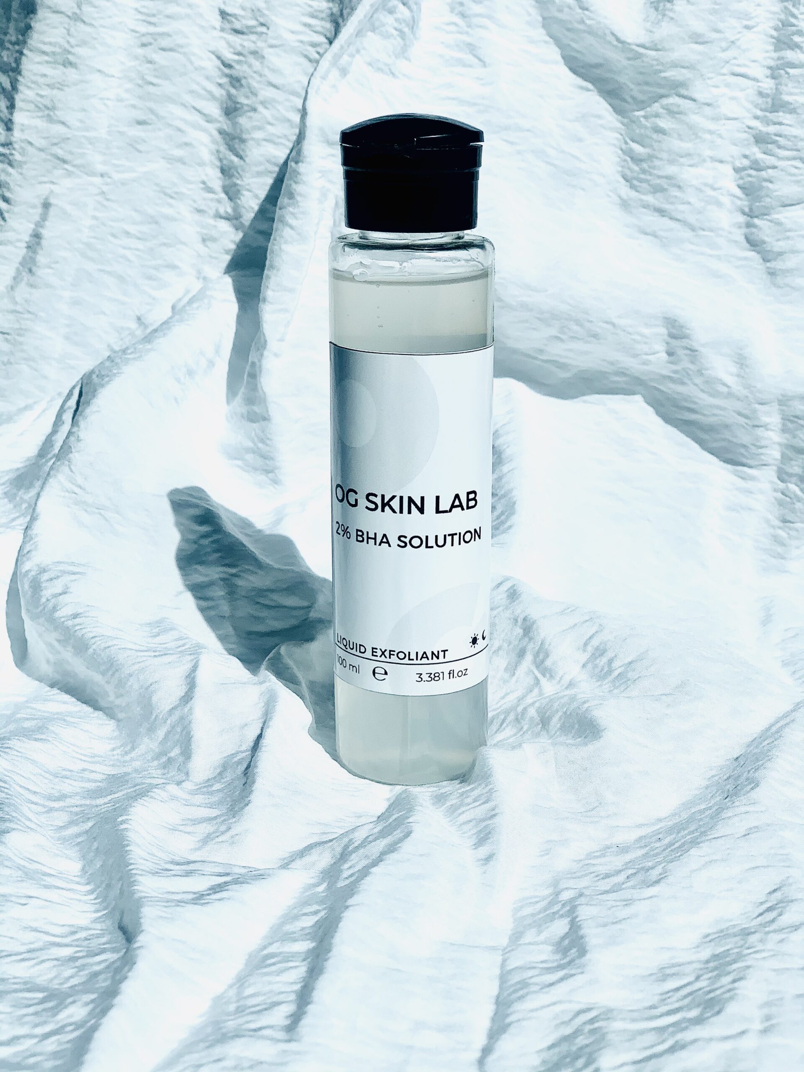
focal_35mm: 52
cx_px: 402
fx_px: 1610
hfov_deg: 28.0
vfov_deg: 36.8
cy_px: 536
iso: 16
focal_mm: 6
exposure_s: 1/1712
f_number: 2.4
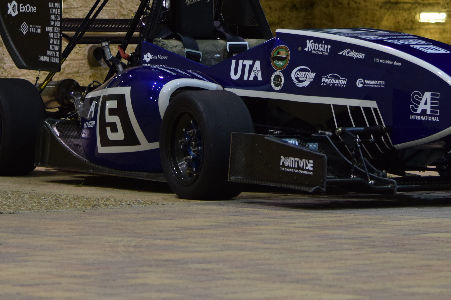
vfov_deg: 5.6
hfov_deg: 8.5
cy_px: 44
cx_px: 292
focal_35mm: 243
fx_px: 3043
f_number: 4.5
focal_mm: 85
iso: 800
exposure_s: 1/8
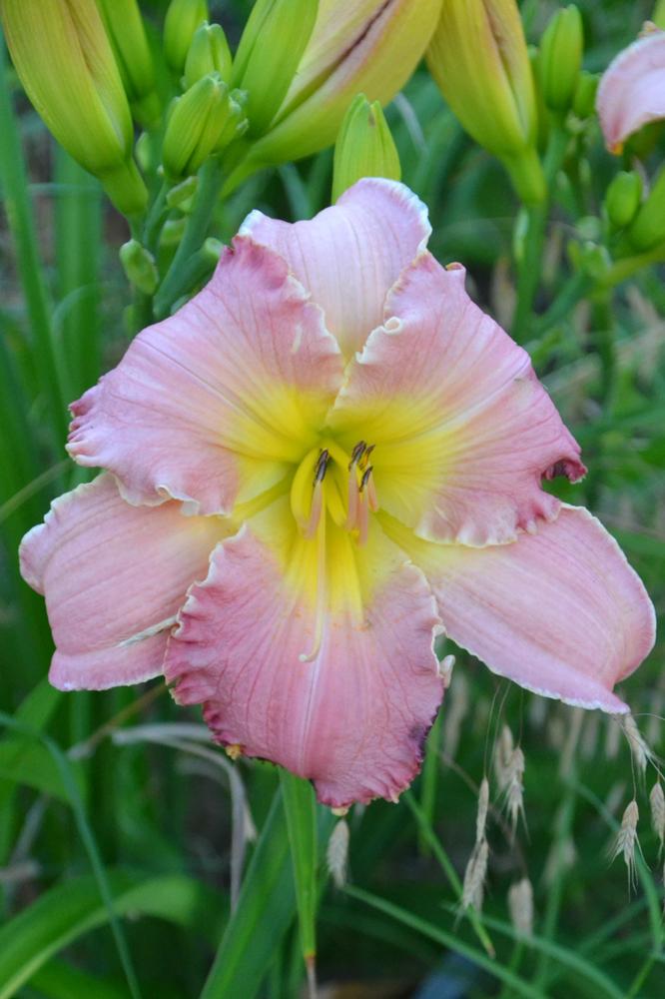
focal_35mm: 84
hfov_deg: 16.3
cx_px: 332
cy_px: 500
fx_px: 2329
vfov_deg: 24.2
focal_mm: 56
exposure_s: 1/60
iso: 2000
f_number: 5
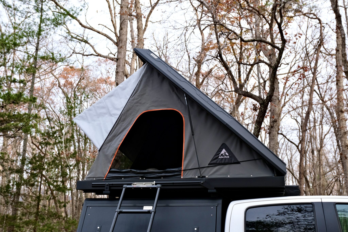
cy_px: 116
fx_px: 338
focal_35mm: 35
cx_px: 174
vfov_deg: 37.8
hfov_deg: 54.4
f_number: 5.6
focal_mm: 23.5
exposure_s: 1/180
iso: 320
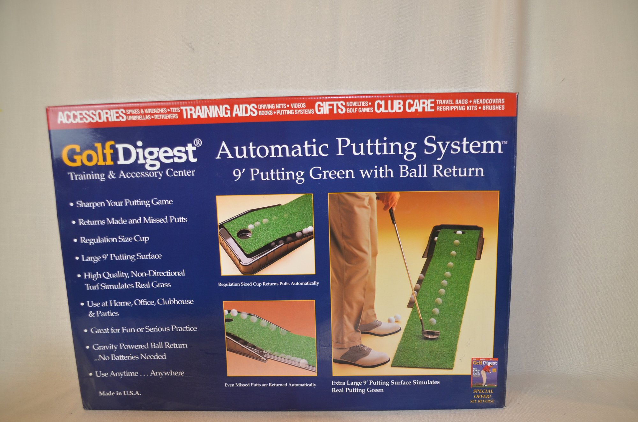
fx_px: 557
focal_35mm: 32
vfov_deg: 41.5
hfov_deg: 59.6
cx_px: 319
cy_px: 211
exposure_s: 1/60
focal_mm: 21
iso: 400
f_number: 4
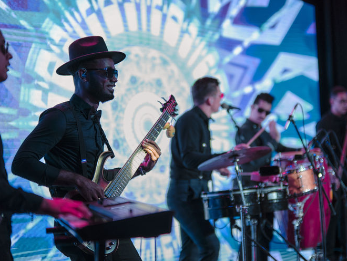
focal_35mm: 82
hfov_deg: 23.8
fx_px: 822
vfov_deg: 18.0
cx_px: 175
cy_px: 130
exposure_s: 1/320
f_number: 1
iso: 640
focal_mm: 50
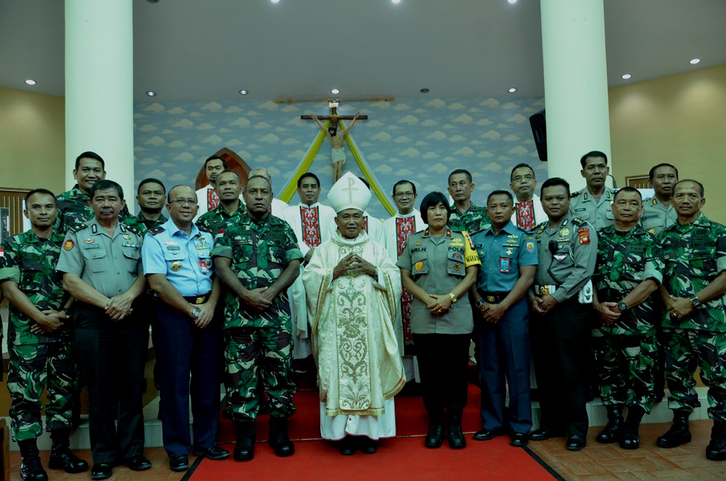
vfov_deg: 47.7
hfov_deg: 67.5
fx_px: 543
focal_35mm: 27
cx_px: 363
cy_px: 240
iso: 1600
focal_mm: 18
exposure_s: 1/125
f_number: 5.6
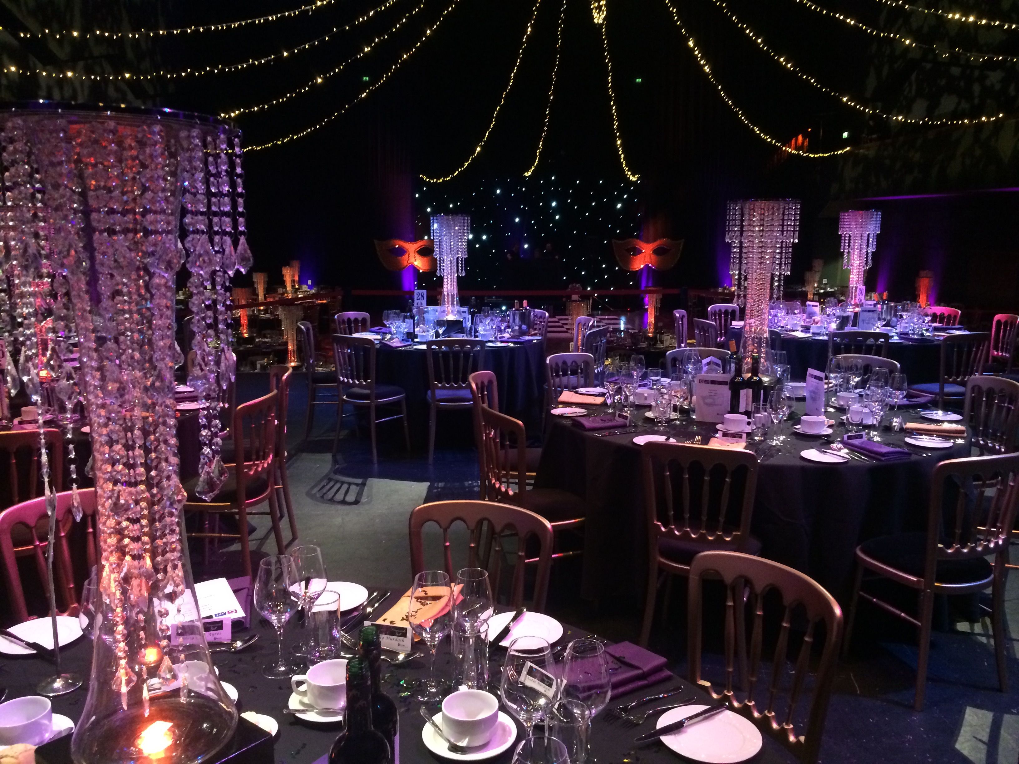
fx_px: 854
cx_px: 510
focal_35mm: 29
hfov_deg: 61.7
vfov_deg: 48.2
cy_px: 382
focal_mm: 4.15
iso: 320
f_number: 2.2
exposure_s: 1/15
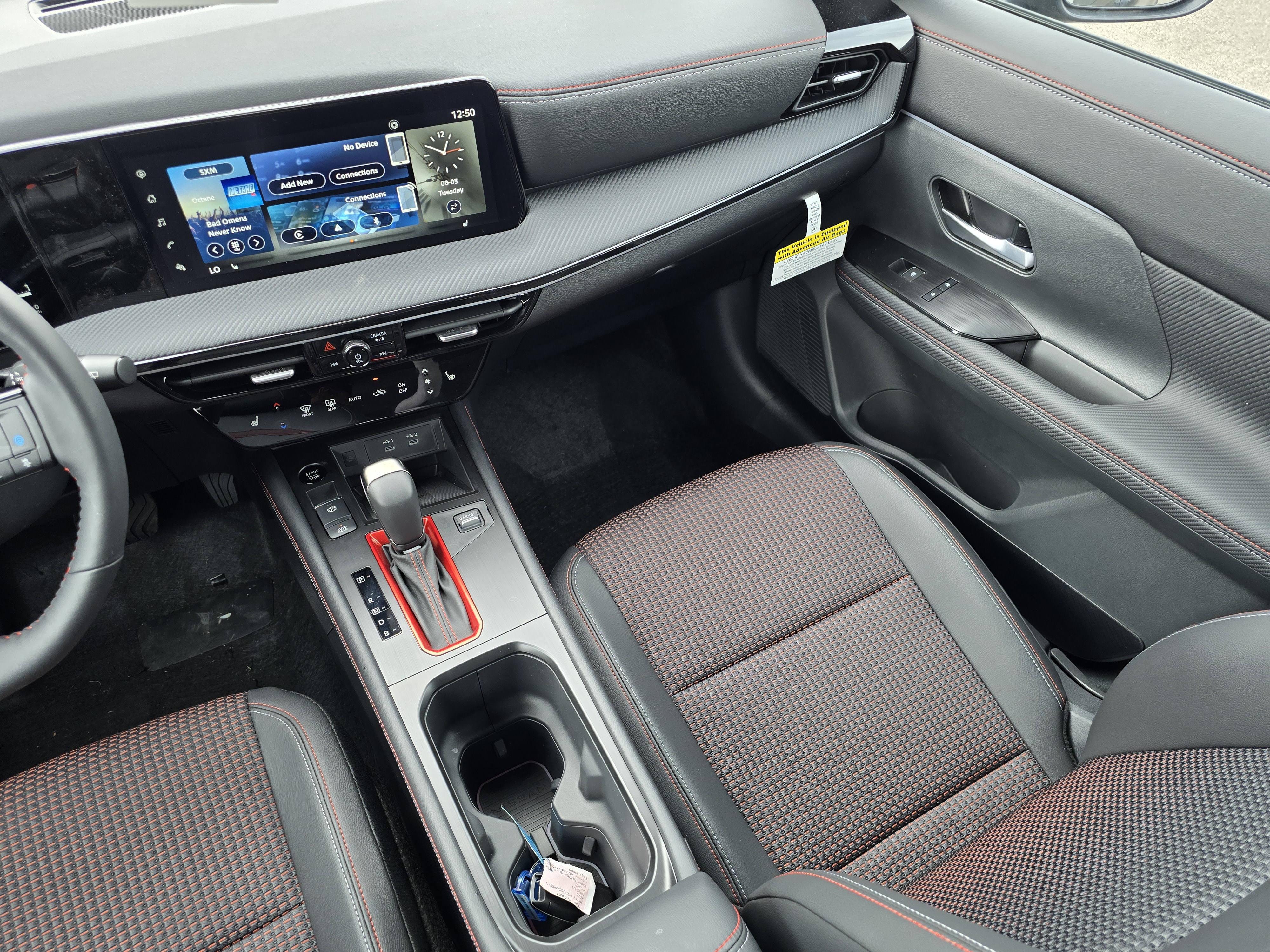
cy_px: 476
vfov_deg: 58.9
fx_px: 844
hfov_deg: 73.9
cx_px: 635
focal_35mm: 23
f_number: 1.7
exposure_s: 1/180
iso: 80
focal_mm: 6.3
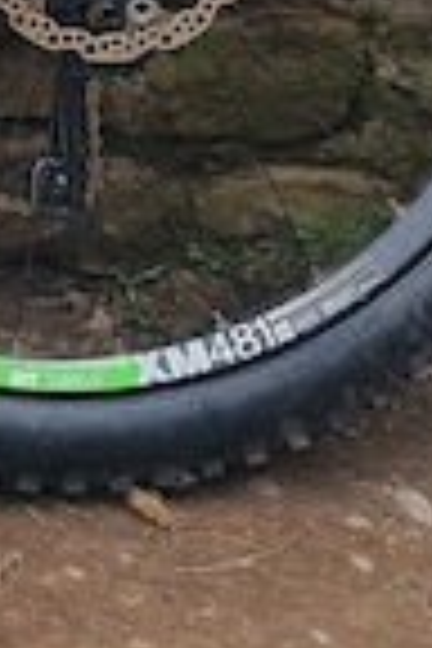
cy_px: -544
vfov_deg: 12.4
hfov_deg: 7.7
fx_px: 2700
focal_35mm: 150
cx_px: -976
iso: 50
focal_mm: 5.4
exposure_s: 1/468
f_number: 1.8
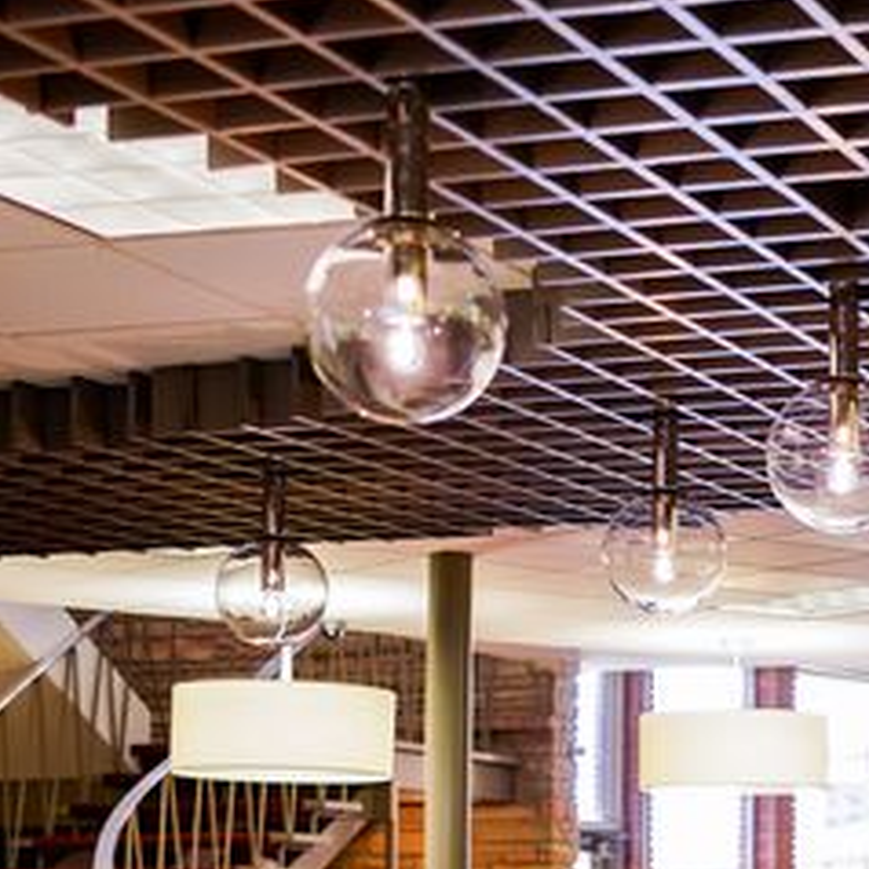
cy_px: 756
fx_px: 2840
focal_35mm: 100
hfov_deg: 16.4
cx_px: 1165
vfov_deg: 17.2
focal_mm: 35
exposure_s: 1/200
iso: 320
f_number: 2.2
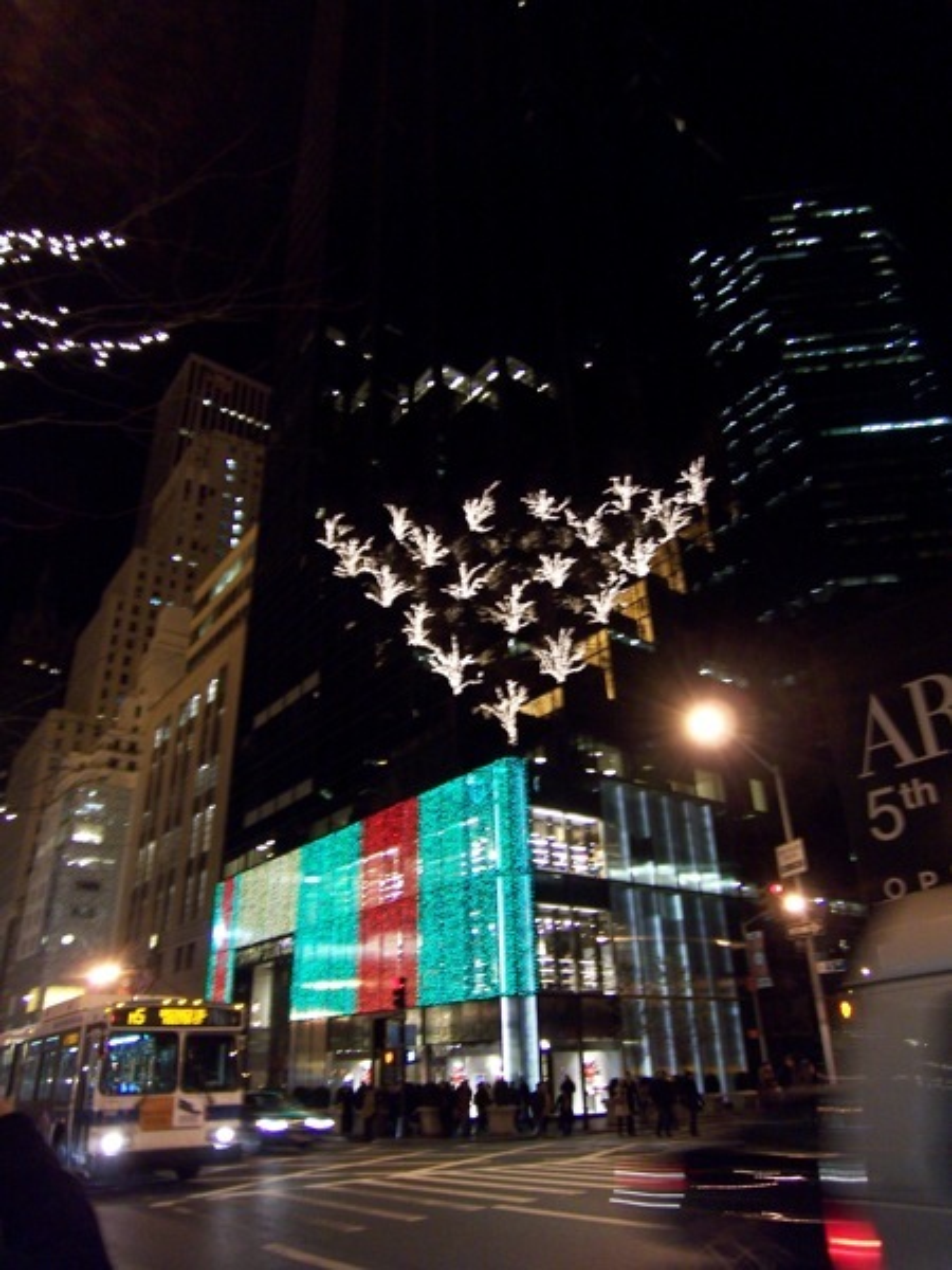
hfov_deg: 58.9
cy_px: 635
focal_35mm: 23
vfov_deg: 73.9
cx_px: 476
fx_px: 843
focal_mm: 3.8
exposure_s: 1/8
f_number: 2.8
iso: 160
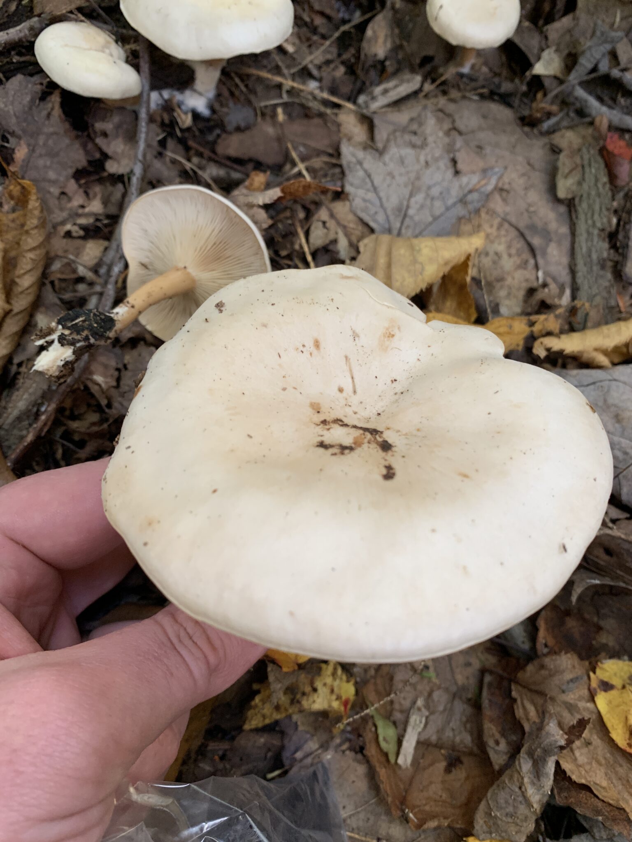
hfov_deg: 53.1
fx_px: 633
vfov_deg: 67.3
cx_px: 316
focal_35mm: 26
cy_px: 421
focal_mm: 4.25
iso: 100
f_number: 1.8
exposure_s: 1/60
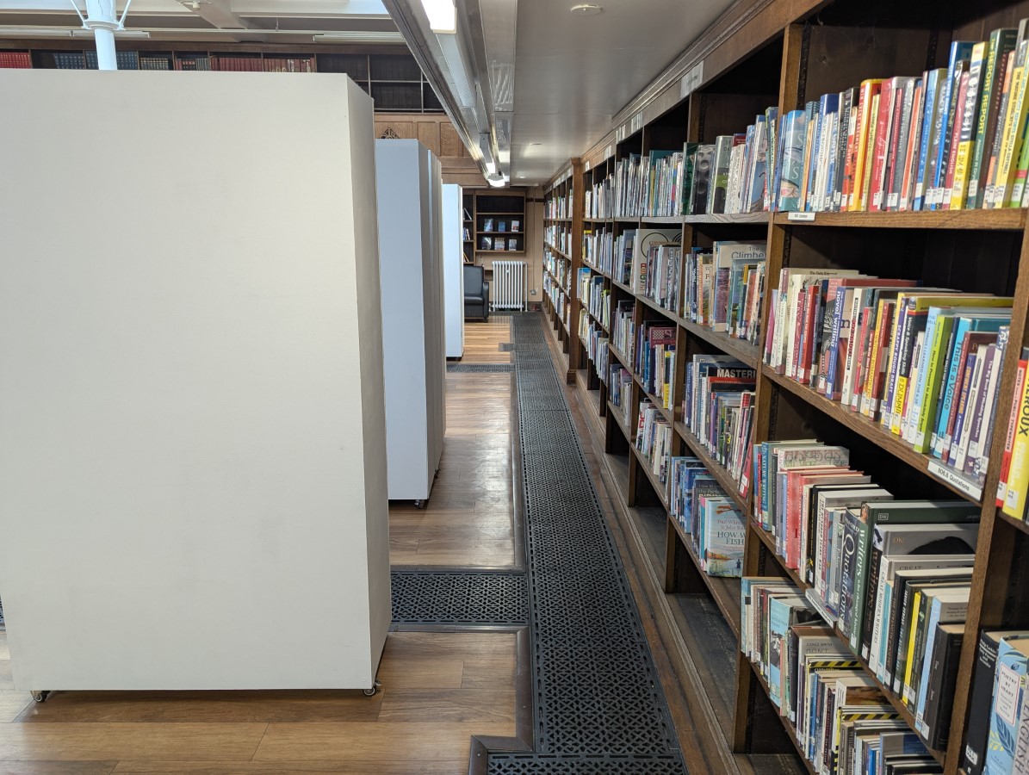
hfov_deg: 71.5
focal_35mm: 24
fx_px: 715
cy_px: 388
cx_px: 514
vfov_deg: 56.9
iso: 98
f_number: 1.85
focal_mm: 6.81
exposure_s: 1/25
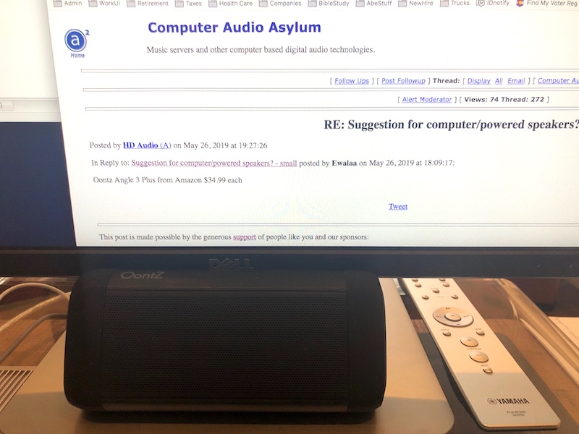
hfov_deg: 63.4
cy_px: 217
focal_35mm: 28
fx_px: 468
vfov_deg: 49.7
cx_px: 290
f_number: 1.8
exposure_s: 1/75
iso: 40
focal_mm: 4
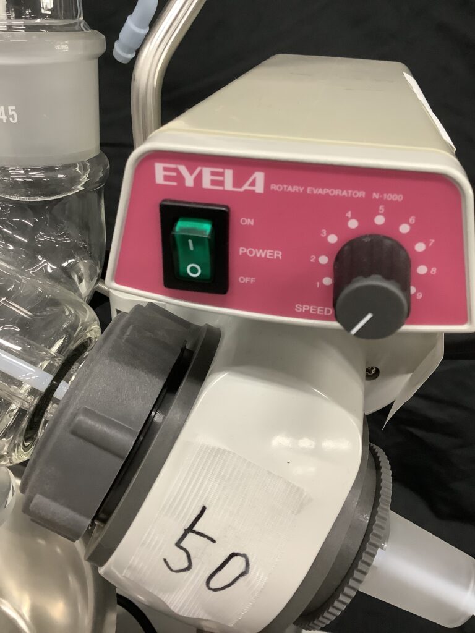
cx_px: 238
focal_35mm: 31
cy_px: 316
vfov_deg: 58.4
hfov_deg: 45.4
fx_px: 567
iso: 250
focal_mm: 3.3
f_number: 2.4
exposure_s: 1/50
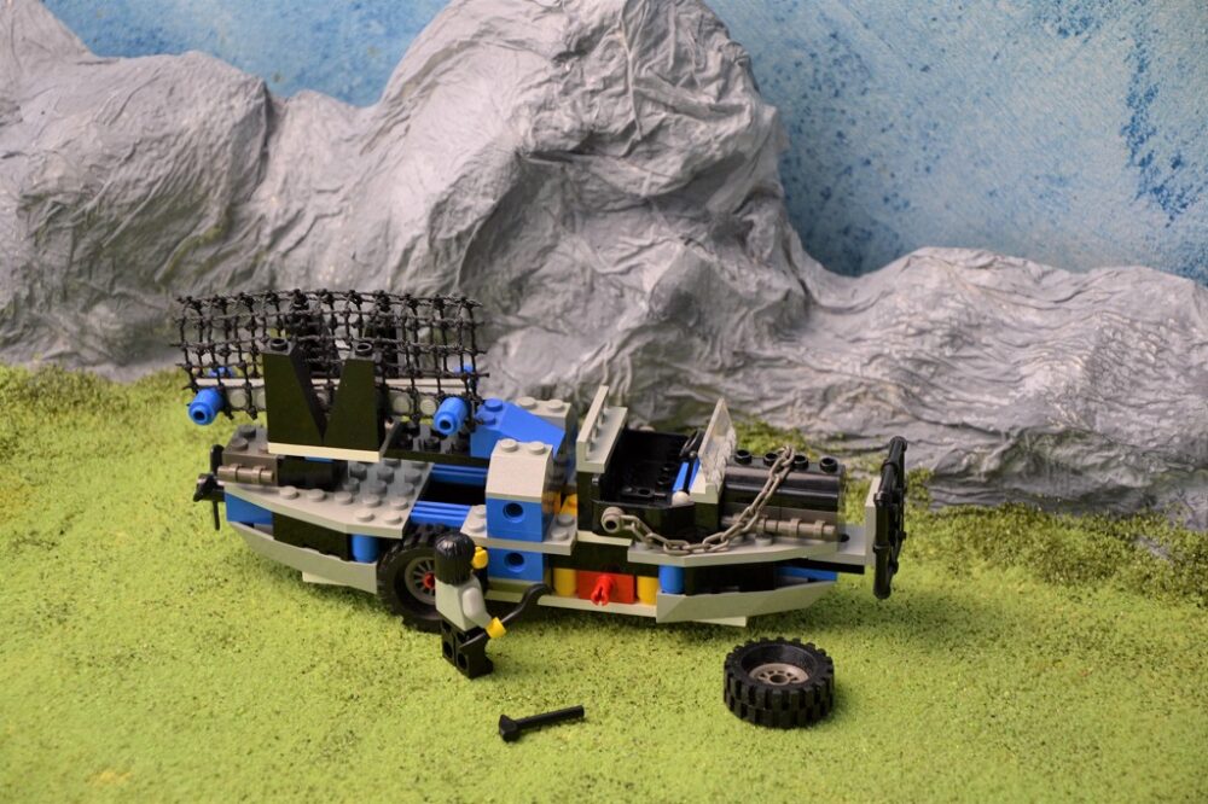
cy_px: 402
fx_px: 4277
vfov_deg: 10.7
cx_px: 604
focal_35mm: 128
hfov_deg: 16.1
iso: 720
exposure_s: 1/60
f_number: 5.6
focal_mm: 85
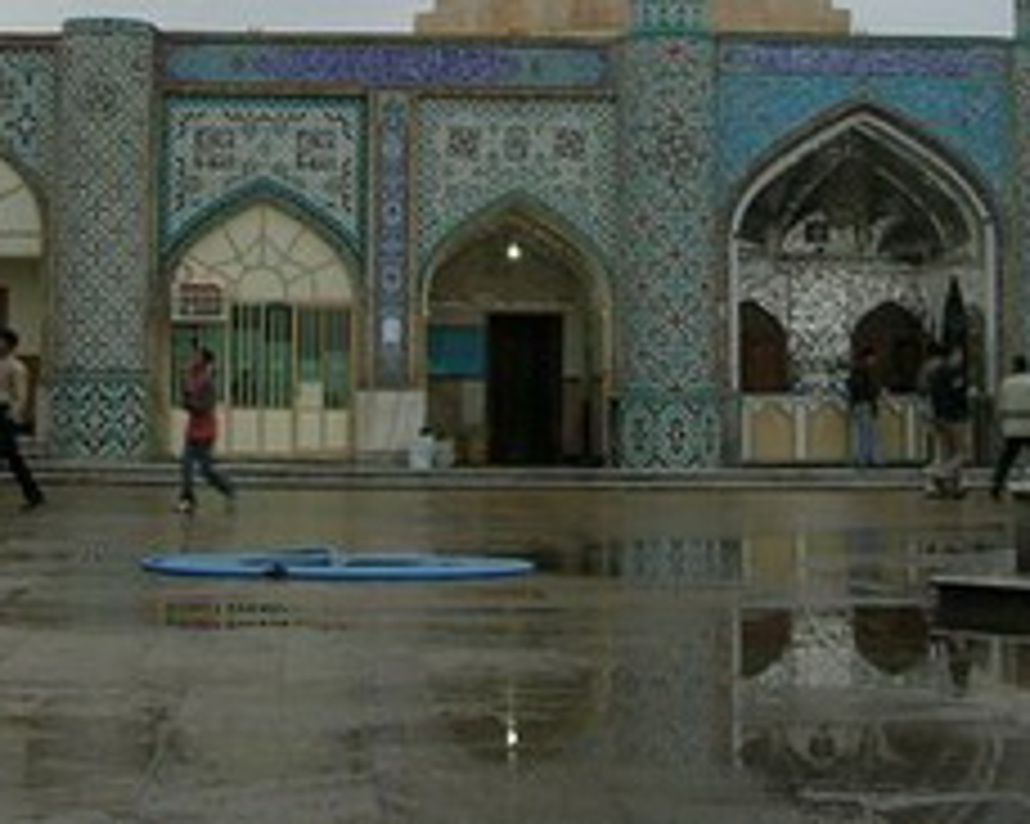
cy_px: -54
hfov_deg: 23.3
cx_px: 540
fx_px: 2499
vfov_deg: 18.1
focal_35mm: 82
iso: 50
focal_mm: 5.8
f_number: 4.9
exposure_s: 1/34.2
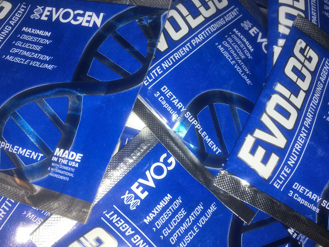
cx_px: 182
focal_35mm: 36
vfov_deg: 39.6
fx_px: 342
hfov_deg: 51.3
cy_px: 114
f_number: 2.2
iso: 25
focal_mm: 4.15
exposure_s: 1/131
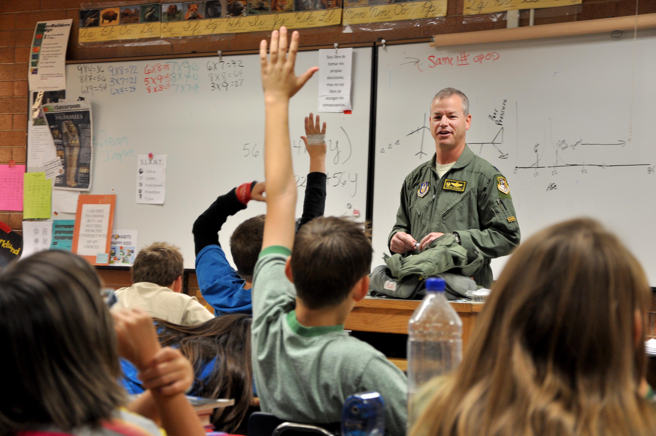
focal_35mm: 72
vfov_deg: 18.9
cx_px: 328
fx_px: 1310
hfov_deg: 28.1
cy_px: 218
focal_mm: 48
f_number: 4.8
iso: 500
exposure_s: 1/25
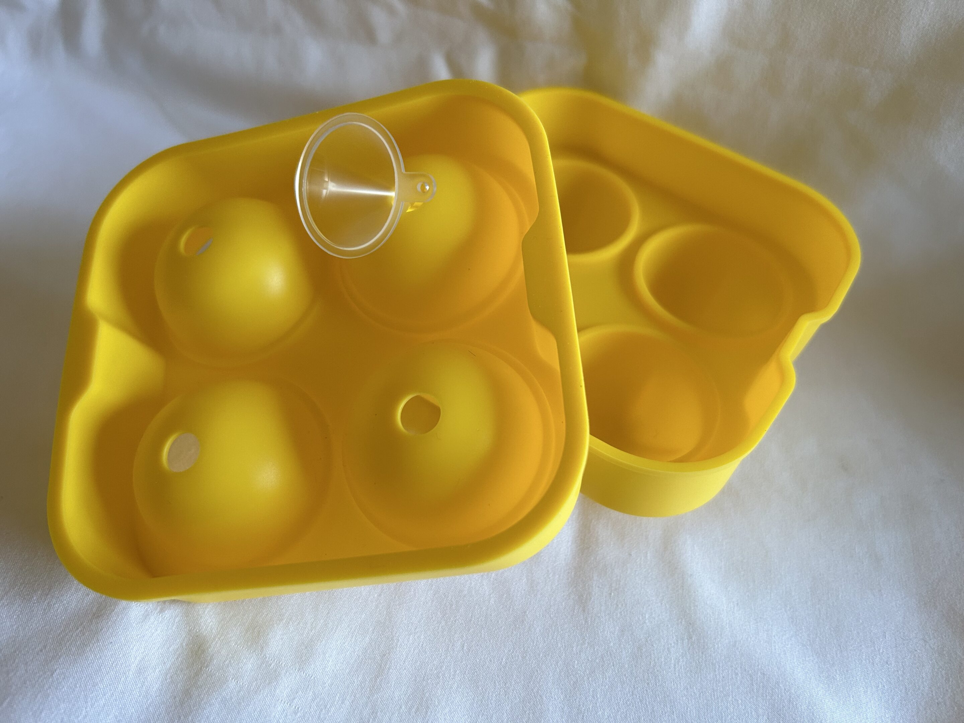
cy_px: 362
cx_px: 482
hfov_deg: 67.3
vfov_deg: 53.1
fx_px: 724
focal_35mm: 26
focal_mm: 5.7
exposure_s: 1/66
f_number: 1.5
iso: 125
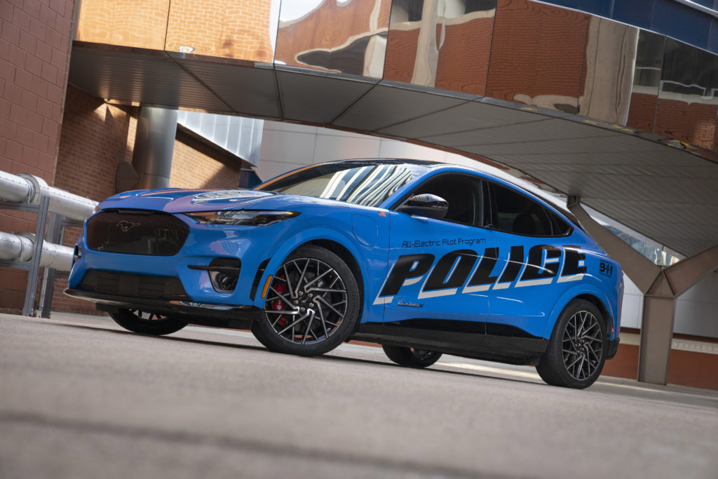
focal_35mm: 70
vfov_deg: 19.5
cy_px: 240
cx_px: 359
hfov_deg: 28.8
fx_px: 1396
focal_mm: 70
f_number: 5.6
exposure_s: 1/500
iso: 800
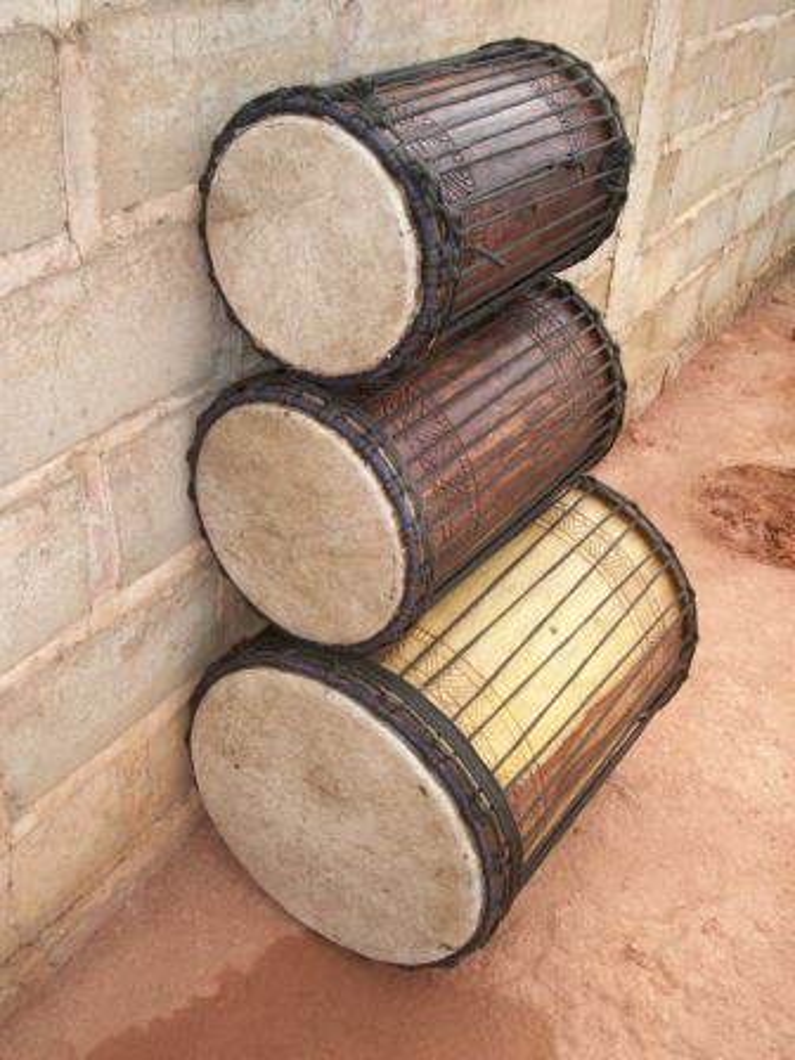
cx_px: 398
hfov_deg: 39.7
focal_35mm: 36
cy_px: 530
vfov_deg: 51.4
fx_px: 1102
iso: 100
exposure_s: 1/92.2
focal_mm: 5.9
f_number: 4.5
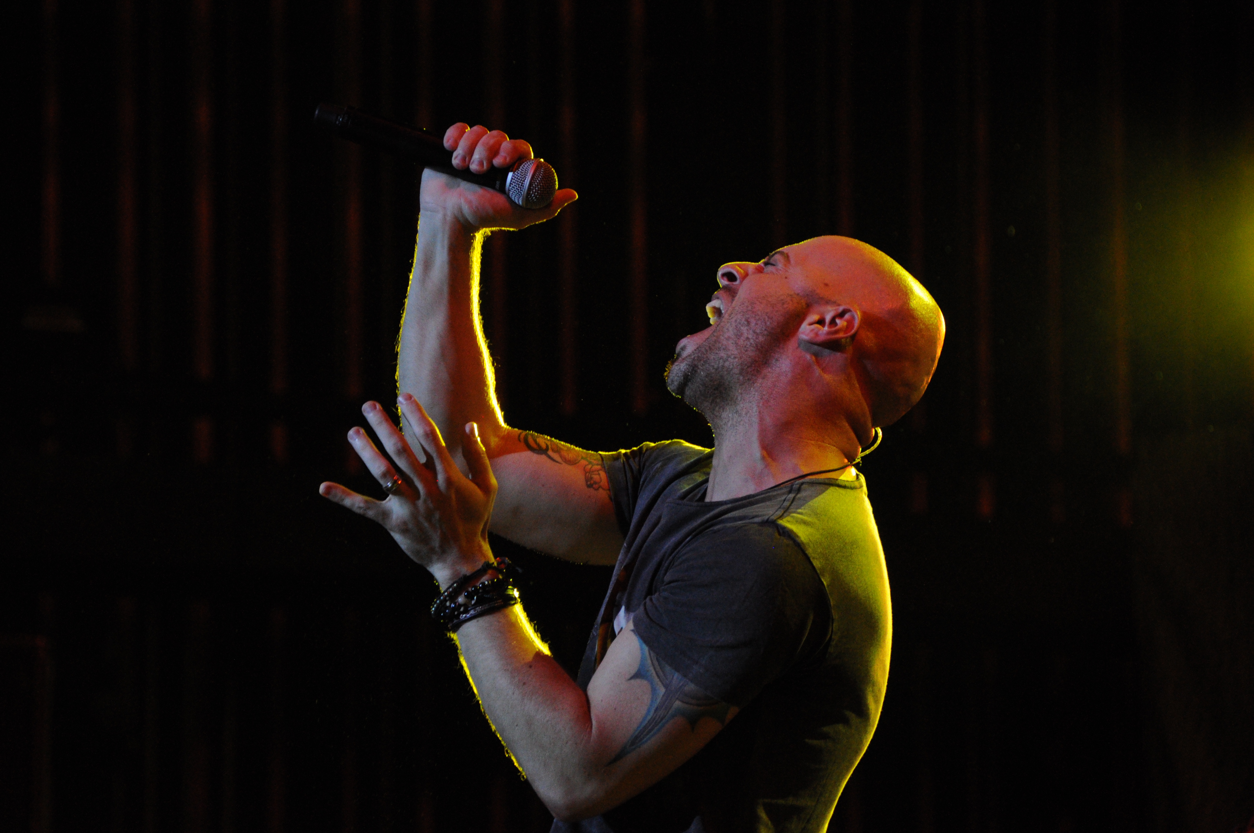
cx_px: 627
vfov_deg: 7.0
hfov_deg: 10.6
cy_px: 416
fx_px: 6784
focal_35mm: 195
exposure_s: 1/125
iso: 1600
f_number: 5.6
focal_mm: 130
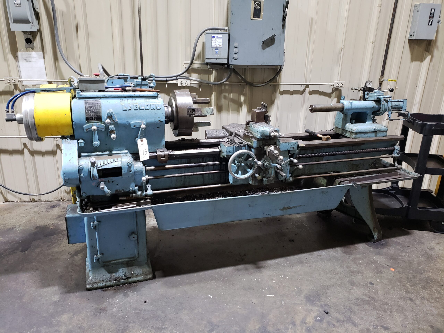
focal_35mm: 26
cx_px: 222
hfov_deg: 67.3
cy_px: 166
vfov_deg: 53.1
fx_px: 333
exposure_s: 1/17
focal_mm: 4.3
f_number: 1.5
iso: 250
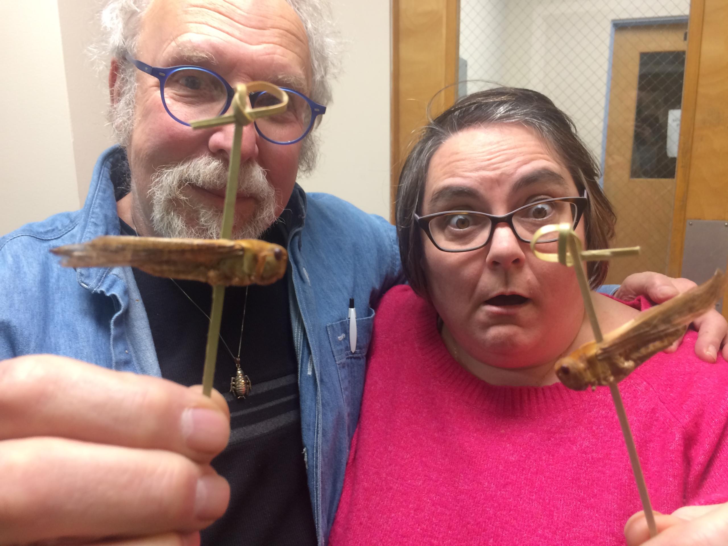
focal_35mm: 29
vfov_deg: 48.2
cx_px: 364
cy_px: 273
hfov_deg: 61.7
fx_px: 610
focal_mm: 4.15
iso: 80
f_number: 2.2
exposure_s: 1/30
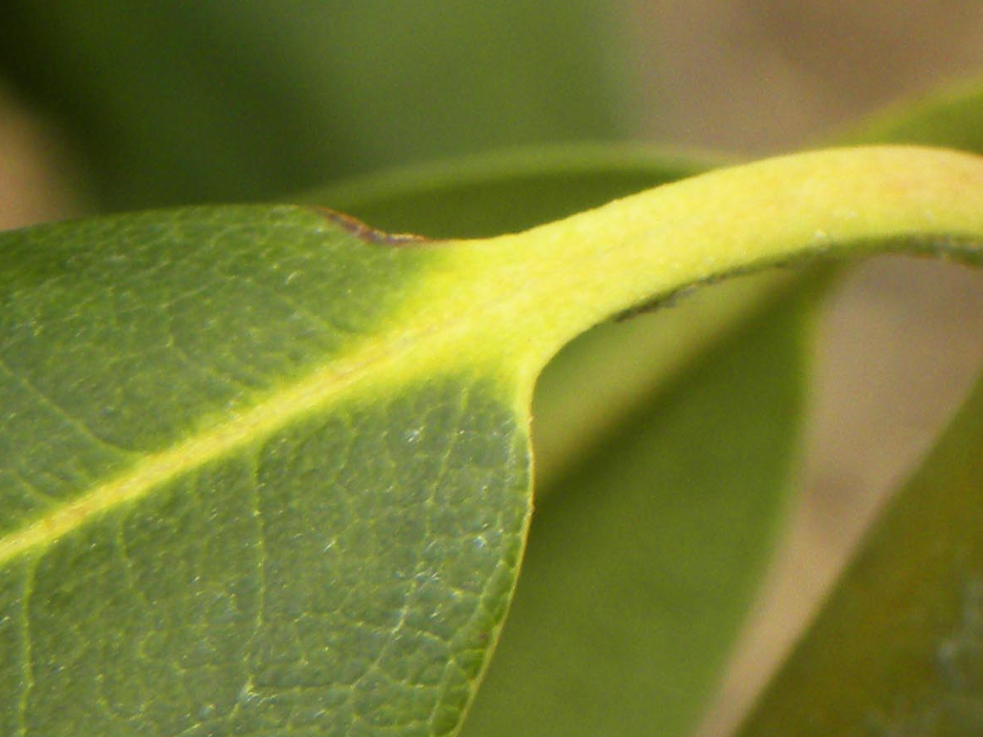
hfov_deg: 4.9
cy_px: -423
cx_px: 1482
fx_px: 11302
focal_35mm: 398
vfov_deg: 3.7
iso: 81
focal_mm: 20.8
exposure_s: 1/80.8
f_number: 4
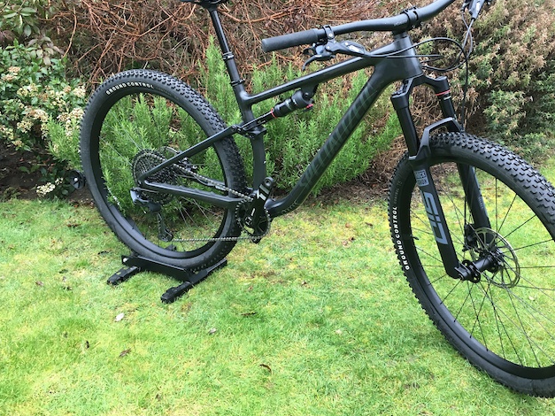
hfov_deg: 50.0
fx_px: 593
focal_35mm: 37
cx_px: 320
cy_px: 181
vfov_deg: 38.6
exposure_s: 1/33
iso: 40
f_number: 2.2
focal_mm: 4.15
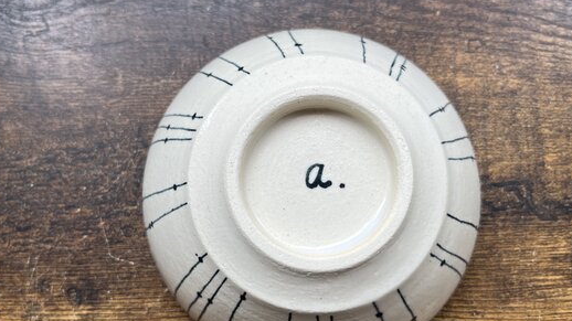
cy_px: 183
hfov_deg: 56.5
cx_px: 253
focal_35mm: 35
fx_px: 531
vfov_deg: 33.6
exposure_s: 1/220
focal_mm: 5.1
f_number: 1.6
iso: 40
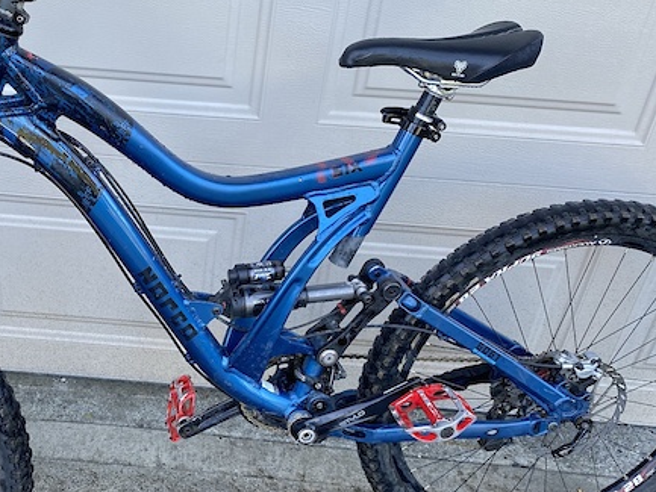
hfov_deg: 38.6
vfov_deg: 30.2
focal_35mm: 48
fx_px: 910
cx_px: 165
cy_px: 294
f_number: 1.8
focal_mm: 4.25
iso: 32
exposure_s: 1/122
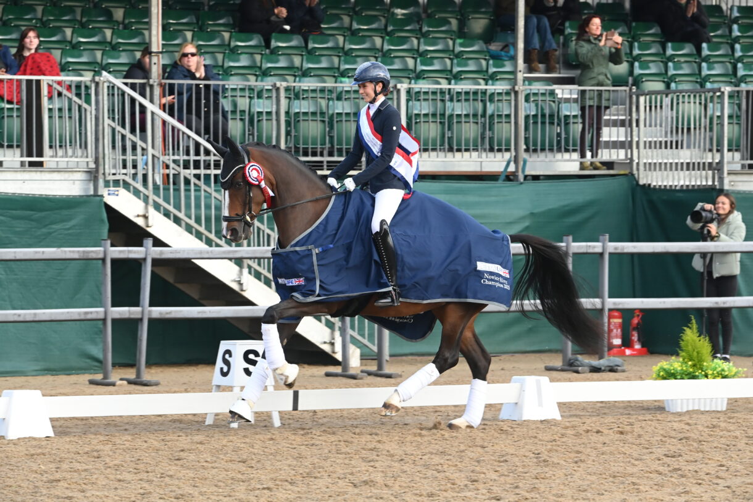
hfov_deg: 10.8
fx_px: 3973
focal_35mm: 190
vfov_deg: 7.2
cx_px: 376
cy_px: 251
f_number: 8
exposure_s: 1/500
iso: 2000
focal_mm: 190
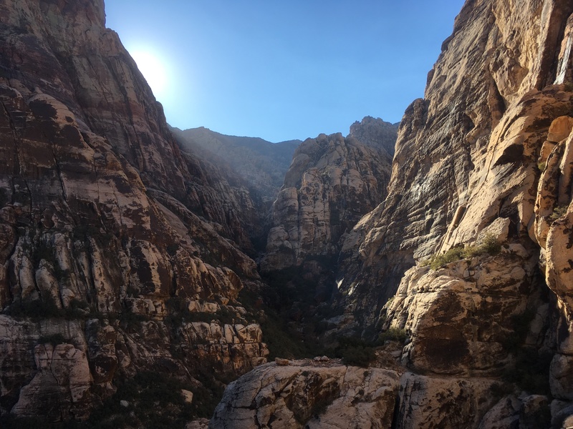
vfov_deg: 48.2
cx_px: 286
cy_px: 214
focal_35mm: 29
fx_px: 480
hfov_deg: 61.7
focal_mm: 4.15
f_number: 2.2
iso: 25
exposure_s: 1/1068
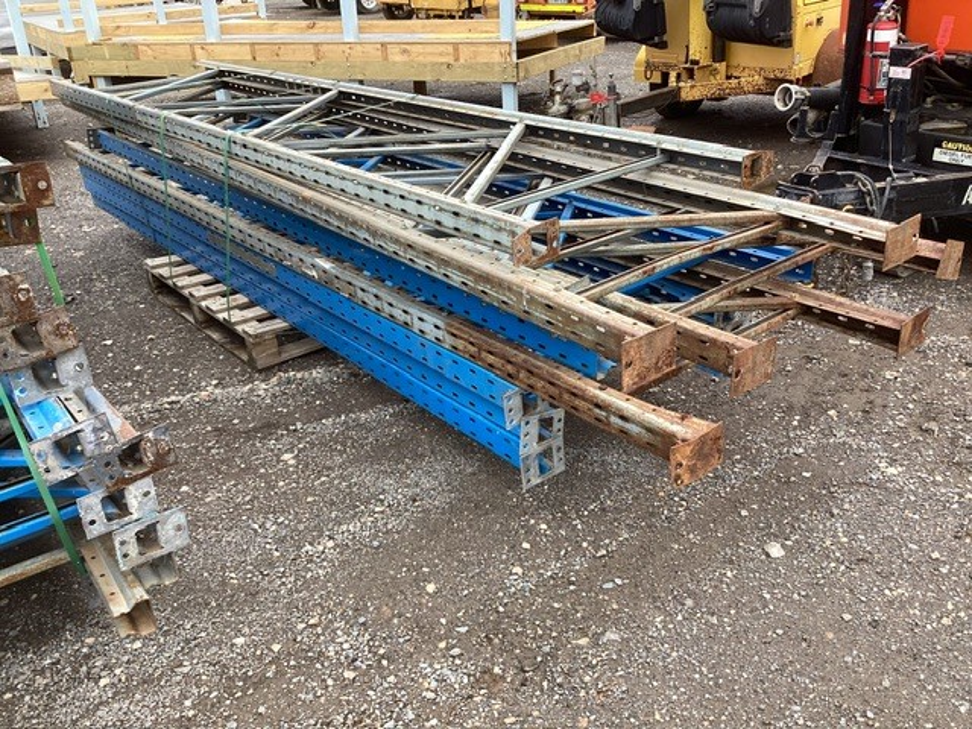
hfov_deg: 58.4
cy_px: 364
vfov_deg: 45.4
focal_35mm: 31
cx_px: 486
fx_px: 870
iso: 25
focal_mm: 3.3
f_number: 2.4
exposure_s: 1/337
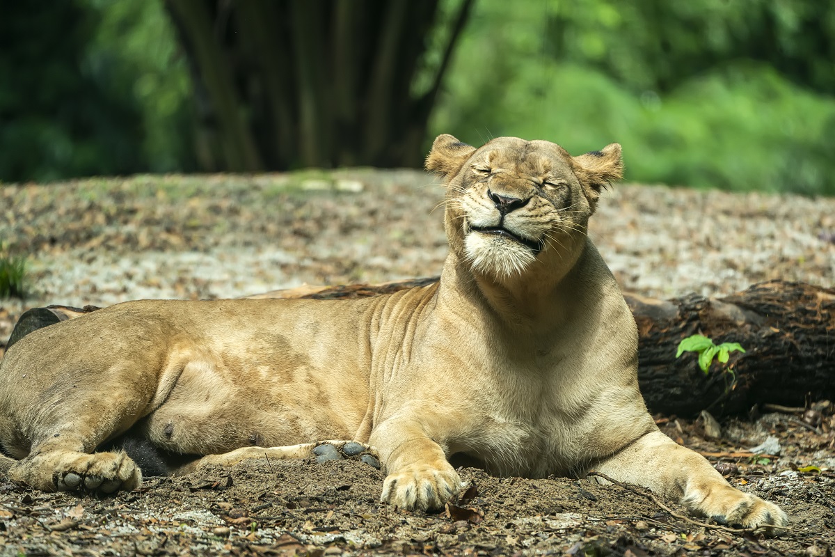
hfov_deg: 5.5
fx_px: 8720
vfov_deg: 3.7
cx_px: 418
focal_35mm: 376
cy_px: 278
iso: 640
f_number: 5.6
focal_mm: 376
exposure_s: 1/640
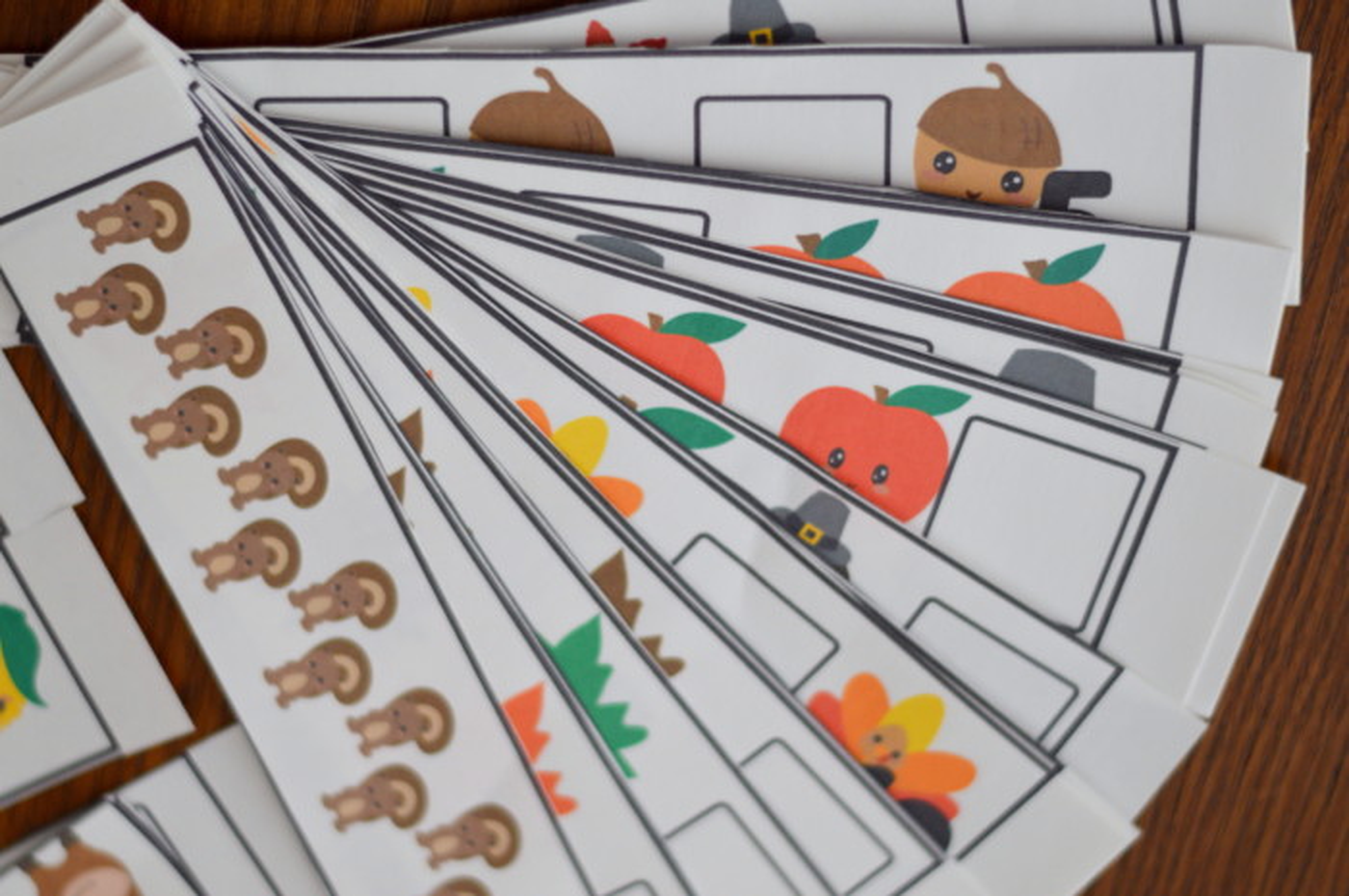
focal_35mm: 75
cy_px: 448
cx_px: 674
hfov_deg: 27.0
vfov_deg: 18.1
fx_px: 2807
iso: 450
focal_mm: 50
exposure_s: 1/60
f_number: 1.8
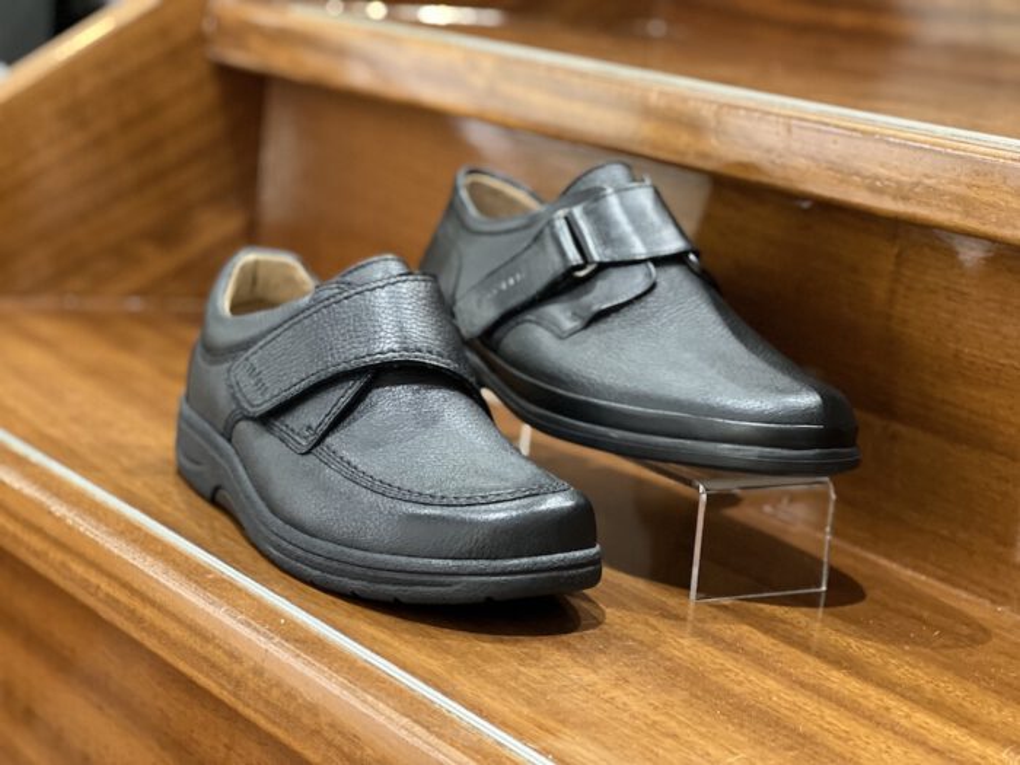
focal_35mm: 77
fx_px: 2269
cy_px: 382
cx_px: 510
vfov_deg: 19.1
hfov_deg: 25.3
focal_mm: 9
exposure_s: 1/14
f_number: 2.8
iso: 500
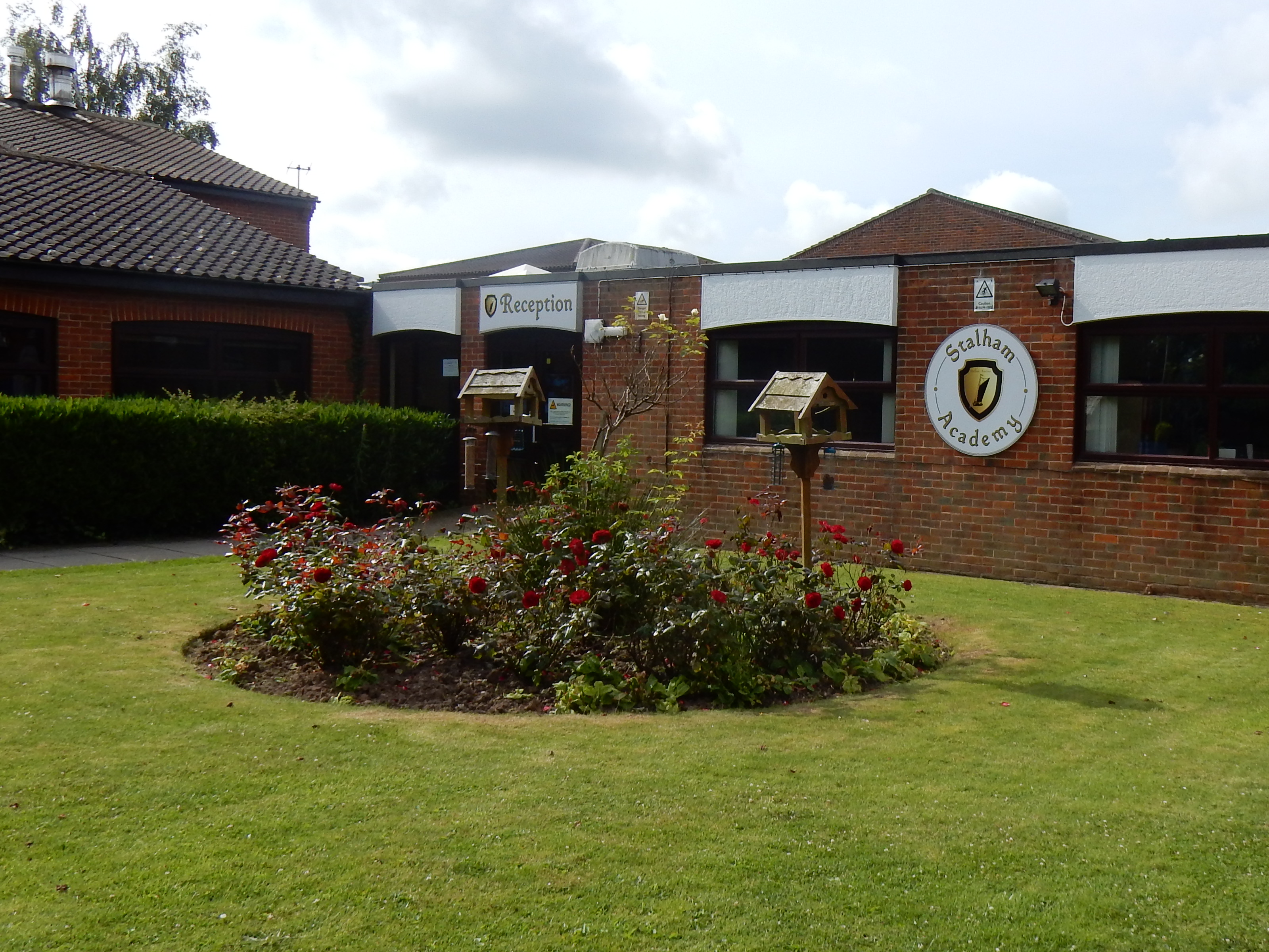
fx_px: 1320
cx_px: 882
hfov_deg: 50.1
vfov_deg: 39.6
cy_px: 454
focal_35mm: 36
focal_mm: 4.5
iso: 125
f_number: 3.7
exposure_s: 1/1000
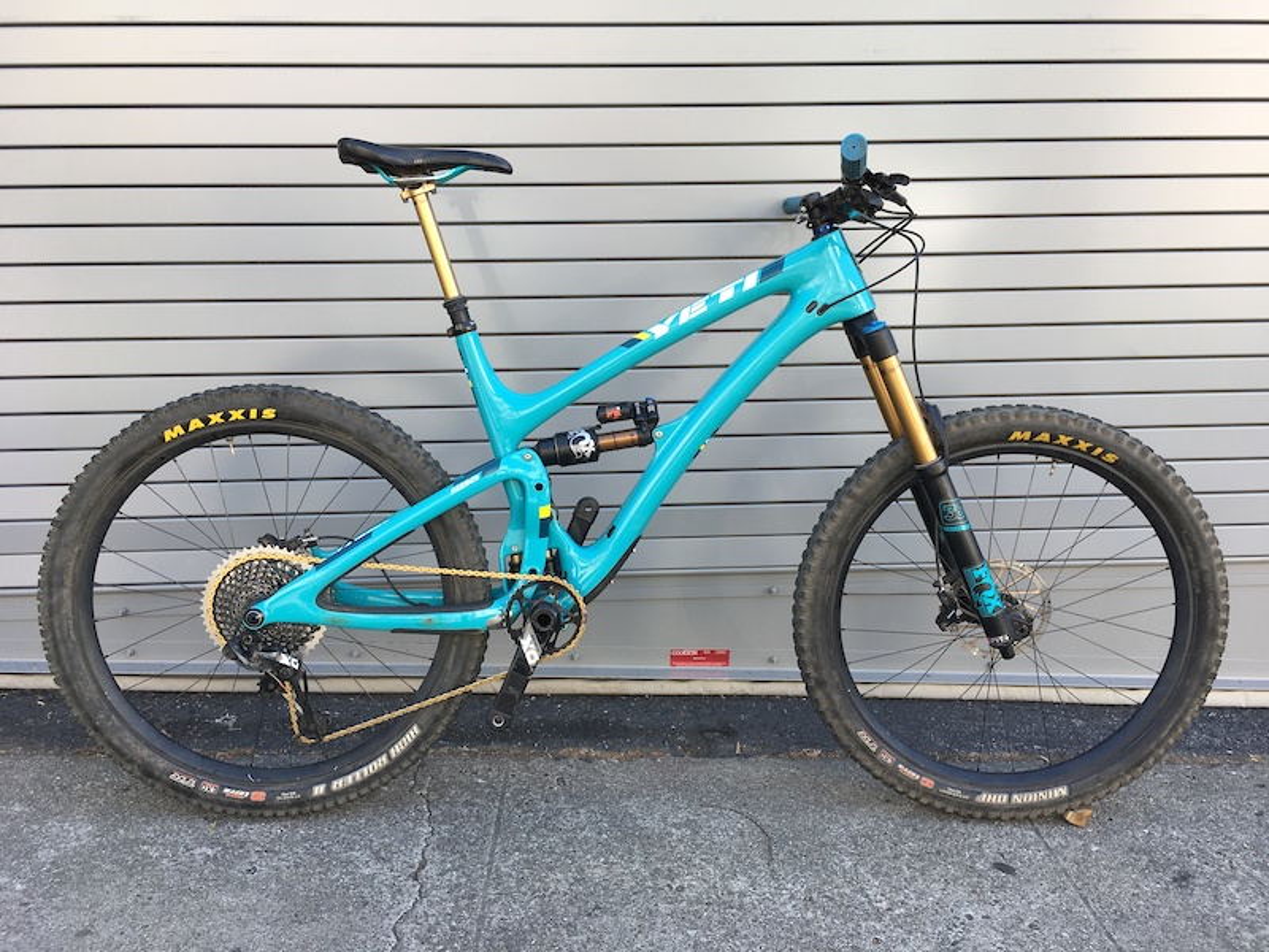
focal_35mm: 29
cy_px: 476
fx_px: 1063
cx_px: 634
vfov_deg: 48.2
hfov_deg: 61.7
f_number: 2.2
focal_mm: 4.15
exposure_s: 1/121
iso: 25
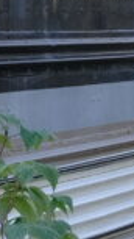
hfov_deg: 3.2
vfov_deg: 5.9
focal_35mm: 367
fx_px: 2320
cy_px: 127
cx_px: -366
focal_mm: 23.5
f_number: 9
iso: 800
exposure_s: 1/100
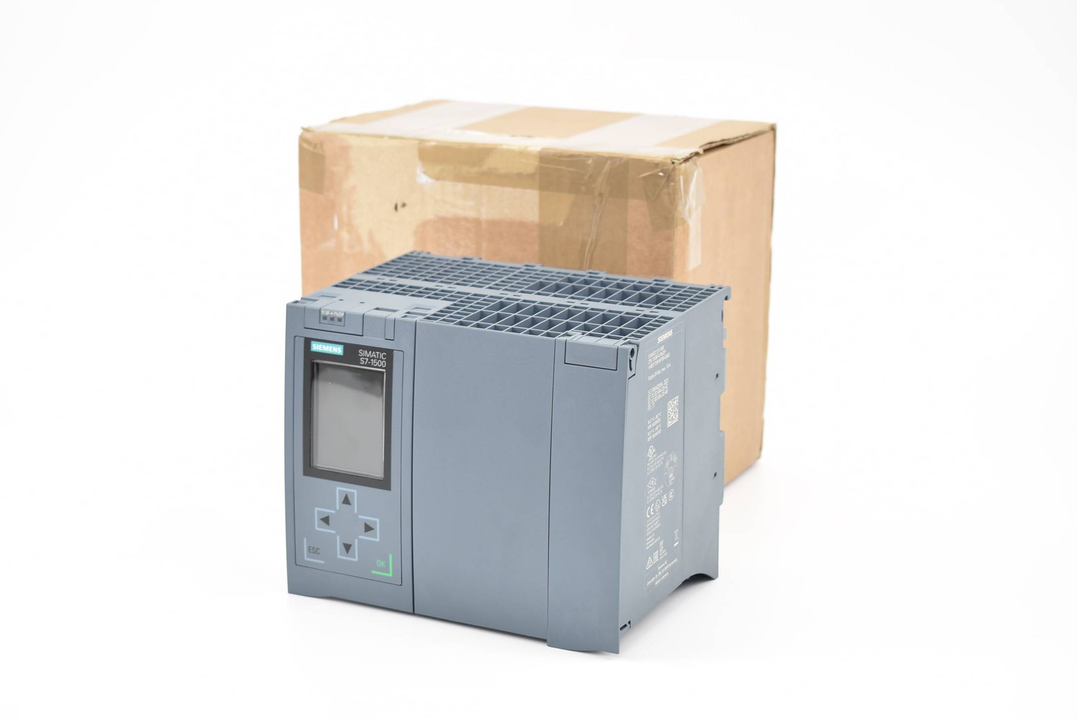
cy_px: 360
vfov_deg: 20.2
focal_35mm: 68
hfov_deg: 29.8
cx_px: 538
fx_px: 2021
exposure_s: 1/15
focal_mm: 45
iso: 100
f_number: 5
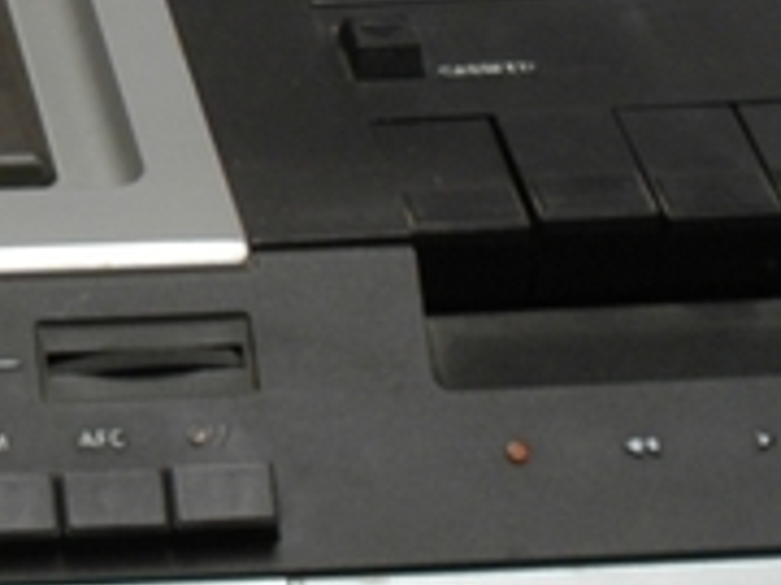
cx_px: -594
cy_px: -633
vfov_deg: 5.2
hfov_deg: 7.0
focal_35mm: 278
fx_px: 6277
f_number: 8
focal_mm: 29
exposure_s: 1/6
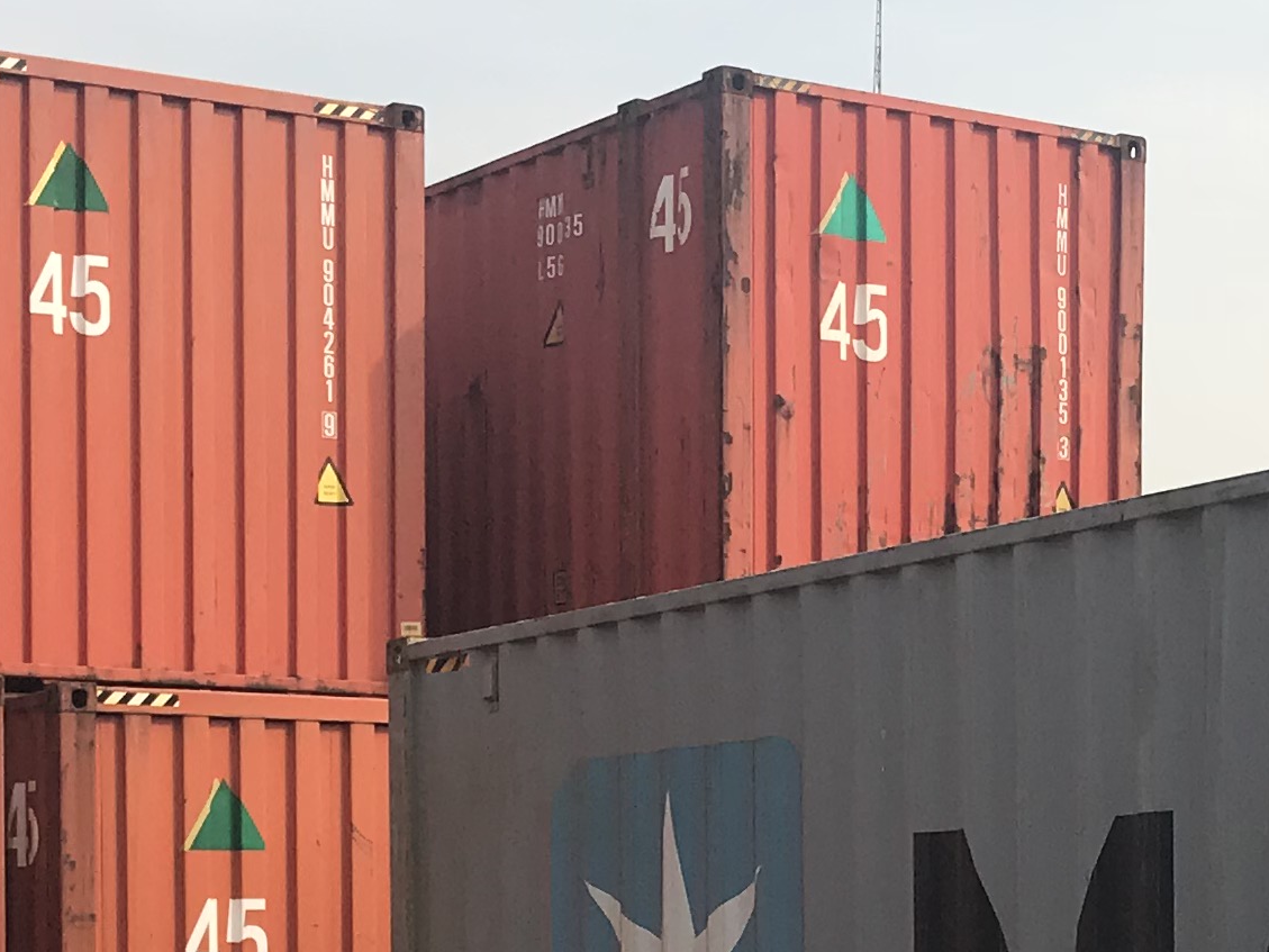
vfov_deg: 14.4
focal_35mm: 100
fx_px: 3666
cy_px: 1051
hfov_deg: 19.5
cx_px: 904
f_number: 1.8
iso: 20
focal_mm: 3.99
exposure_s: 1/1546
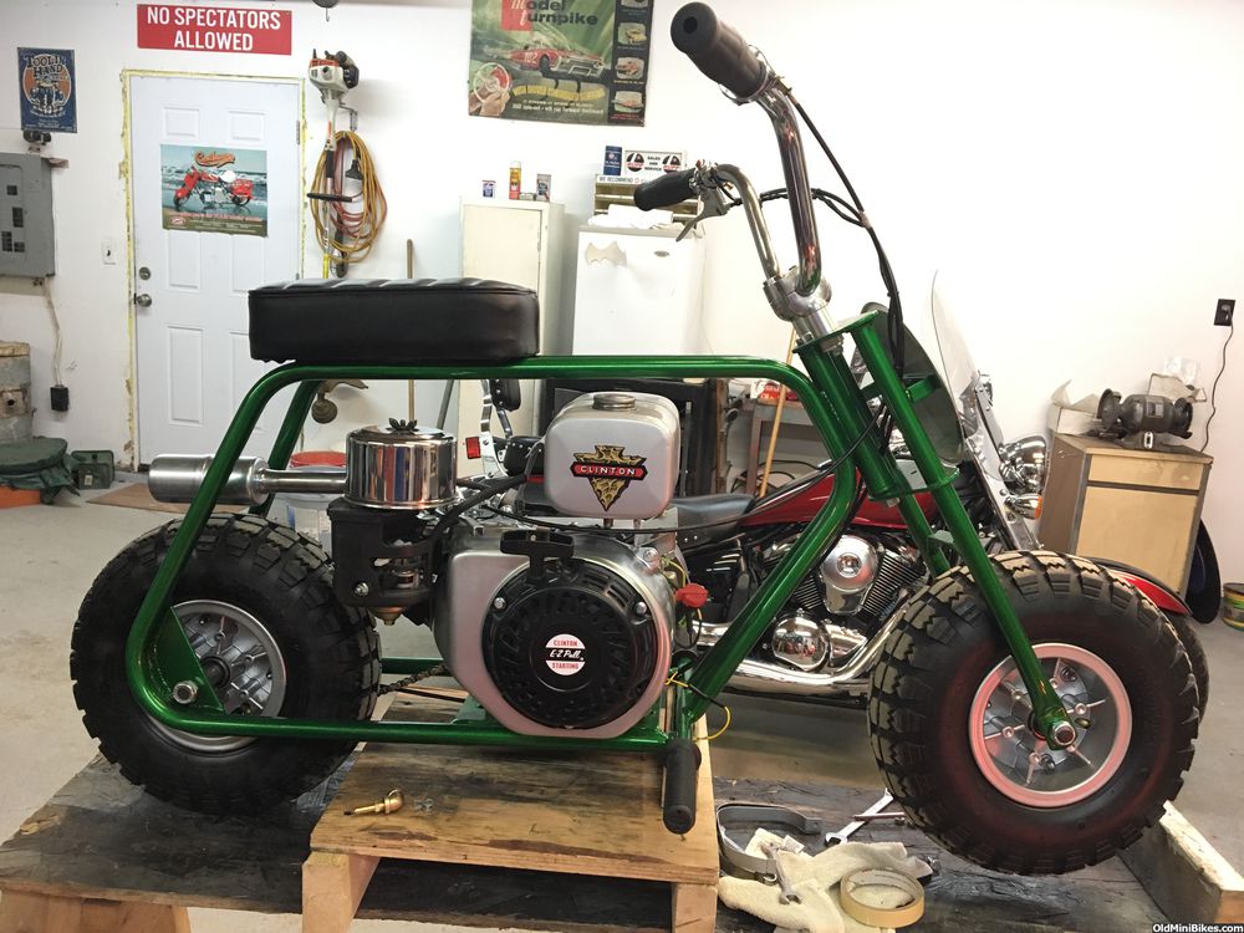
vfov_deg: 48.2
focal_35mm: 29
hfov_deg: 61.7
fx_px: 1042
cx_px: 622
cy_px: 466
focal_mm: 4.15
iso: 125
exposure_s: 1/30
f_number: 2.2
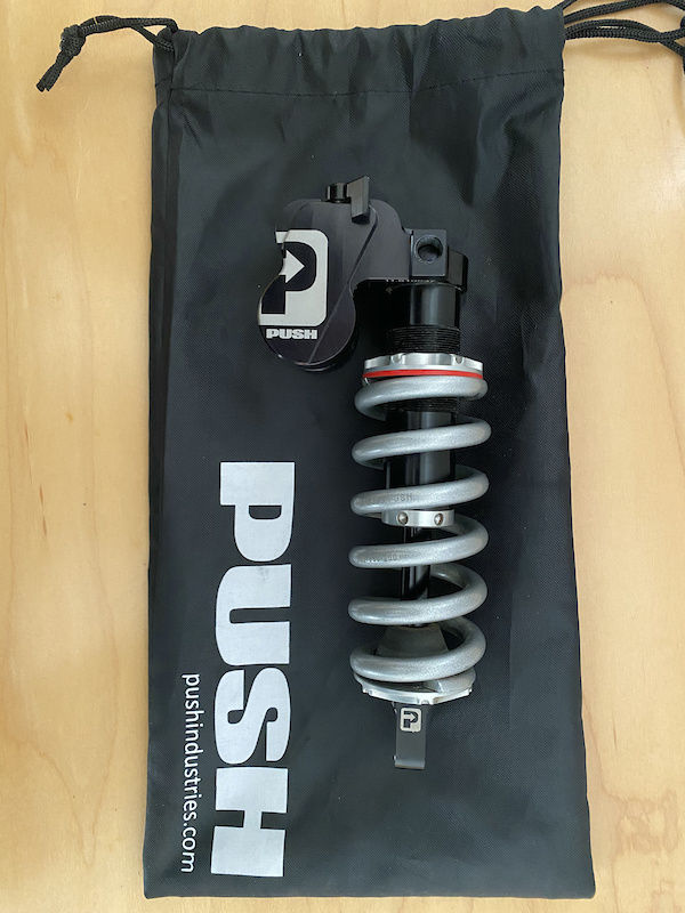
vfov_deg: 67.3
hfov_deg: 53.1
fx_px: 686
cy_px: 456
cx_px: 342
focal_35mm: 26
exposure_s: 1/38
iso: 640
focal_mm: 4.25
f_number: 1.8
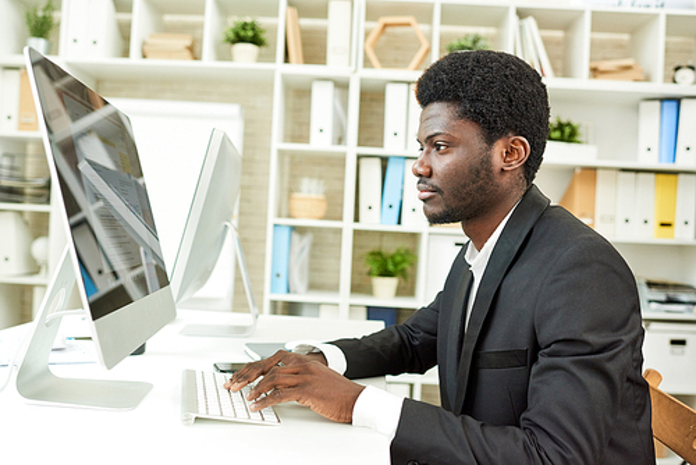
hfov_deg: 54.4
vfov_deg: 37.9
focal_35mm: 35
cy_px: 232
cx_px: 348
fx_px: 677
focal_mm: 35
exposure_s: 1/160
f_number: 3.2
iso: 640
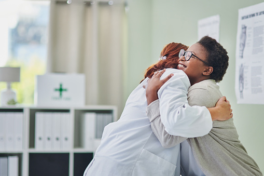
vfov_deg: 16.1
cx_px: 132
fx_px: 623
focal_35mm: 85
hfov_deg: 23.9
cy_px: 88
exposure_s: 1/200
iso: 320
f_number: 2
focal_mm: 85
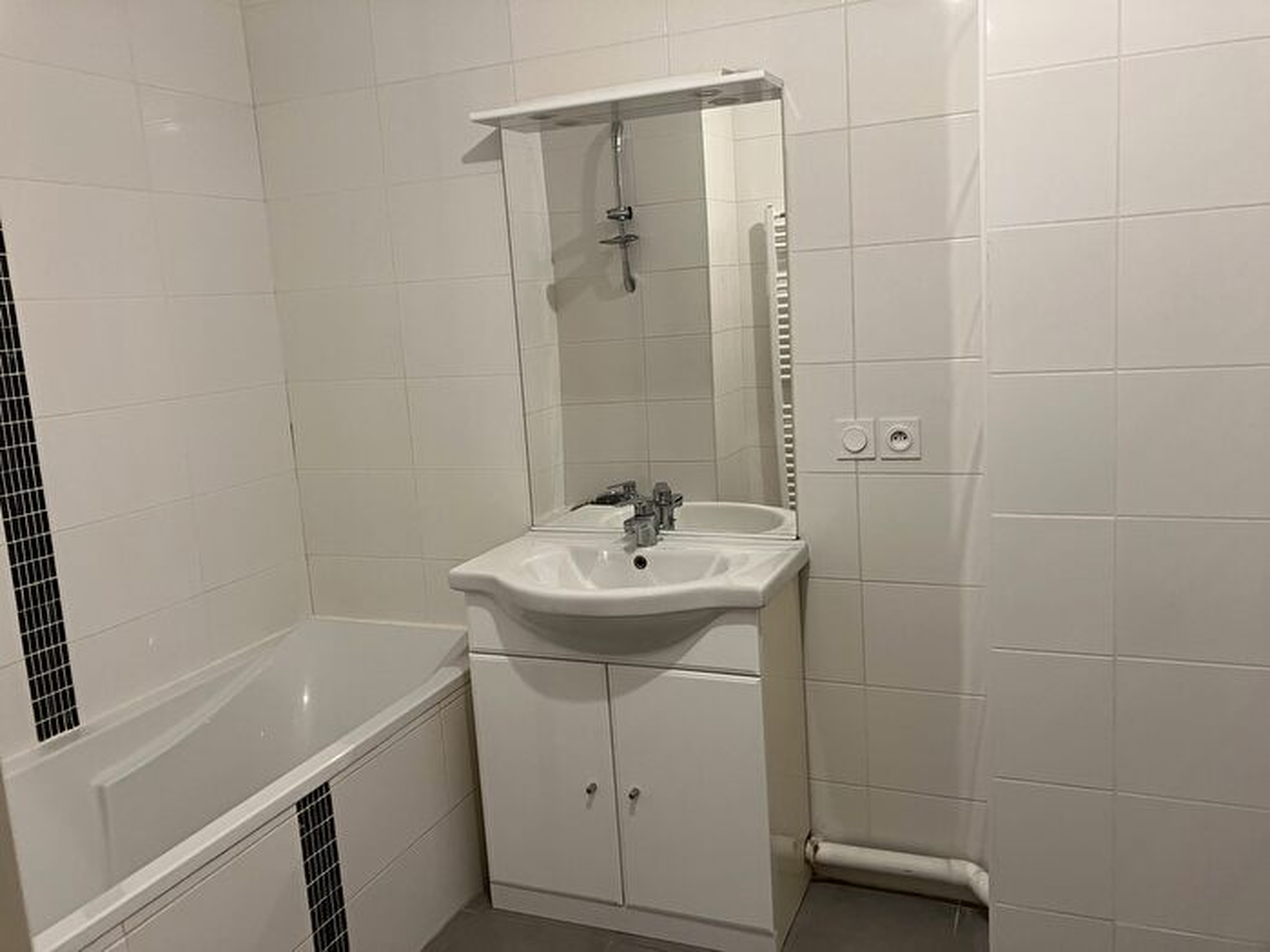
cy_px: 476
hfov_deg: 63.4
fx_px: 1027
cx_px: 635
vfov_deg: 49.7
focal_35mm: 28
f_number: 1.8
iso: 100
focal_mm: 3.99
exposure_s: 1/50
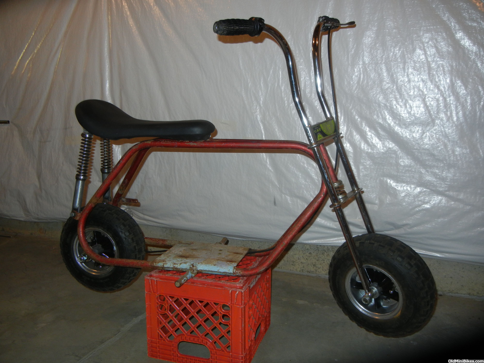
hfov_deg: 60.0
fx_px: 419
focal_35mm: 30
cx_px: 242
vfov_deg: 46.8
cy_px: 182
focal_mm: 5.4
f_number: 3.5
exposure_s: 1/30
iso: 200
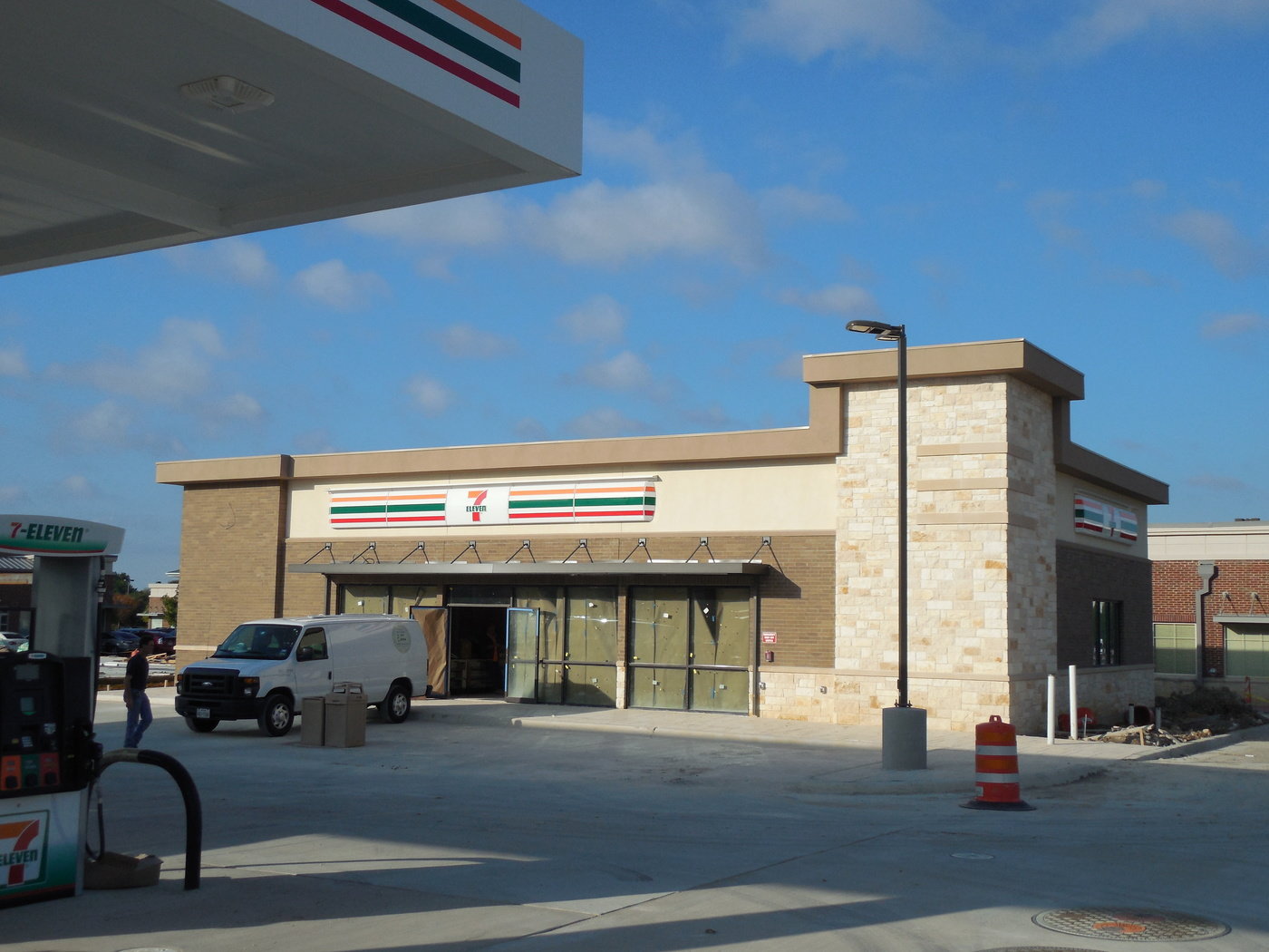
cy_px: 476
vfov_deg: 36.8
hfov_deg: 47.9
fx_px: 1430
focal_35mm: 39
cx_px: 634
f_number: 7.6
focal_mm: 7
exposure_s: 1/400
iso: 125
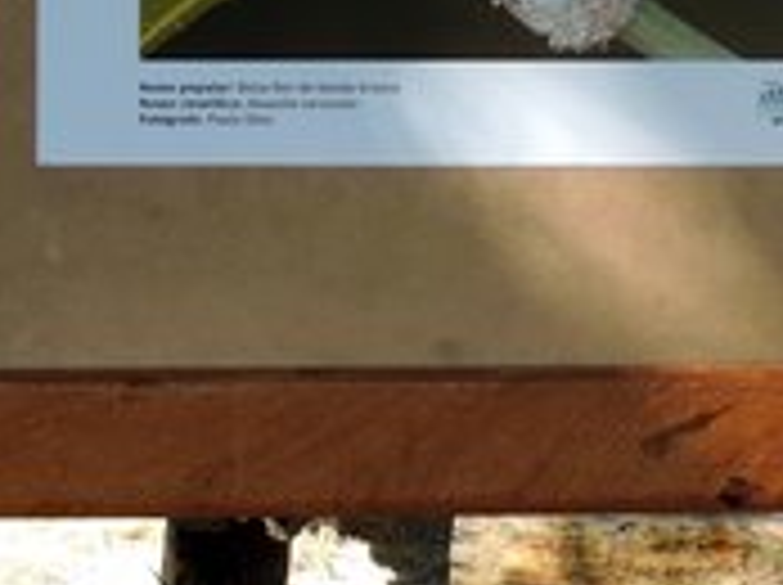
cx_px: -76
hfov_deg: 12.1
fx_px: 3637
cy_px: -356
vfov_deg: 8.9
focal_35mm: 161
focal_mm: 6.2
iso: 80
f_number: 3.3
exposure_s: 1/160
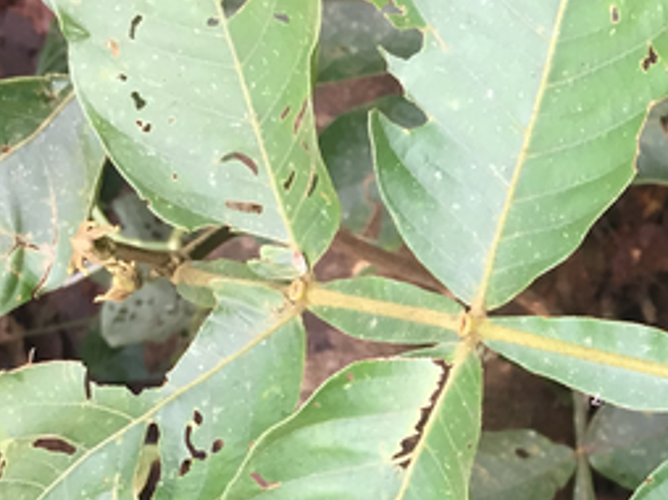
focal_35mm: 80
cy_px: 459
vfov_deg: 18.1
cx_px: 650
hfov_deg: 23.5
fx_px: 1542
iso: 32
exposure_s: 1/30
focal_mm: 4.15
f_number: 2.2
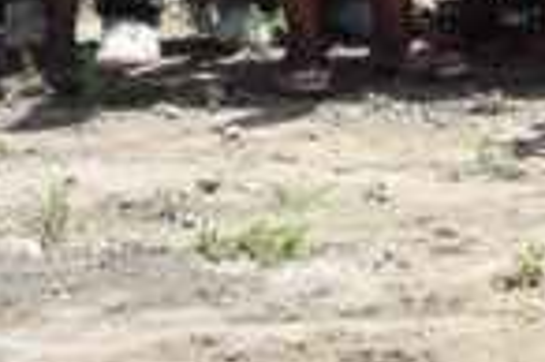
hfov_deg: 5.1
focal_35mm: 399
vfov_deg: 3.4
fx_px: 6034
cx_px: 1069
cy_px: -435
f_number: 8
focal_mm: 50
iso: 200
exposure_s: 1/250
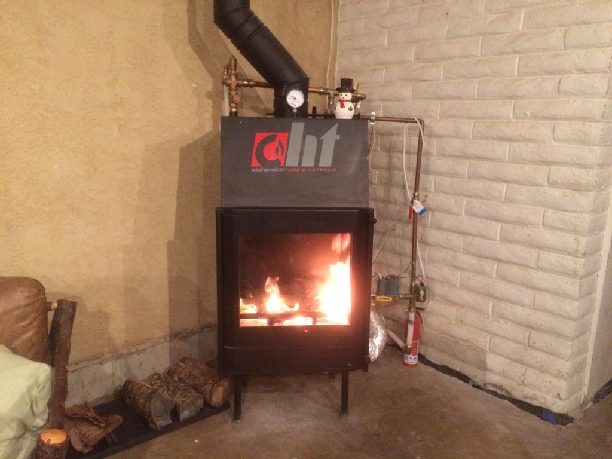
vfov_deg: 48.2
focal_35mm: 29
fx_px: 513
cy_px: 230
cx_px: 306
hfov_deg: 61.7
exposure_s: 1/15
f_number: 2.2
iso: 500
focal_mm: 4.15
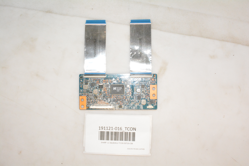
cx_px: 124
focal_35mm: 38
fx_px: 259
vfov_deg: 35.5
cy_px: 83
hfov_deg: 51.3
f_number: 25
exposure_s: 1/100
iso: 6400
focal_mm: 25
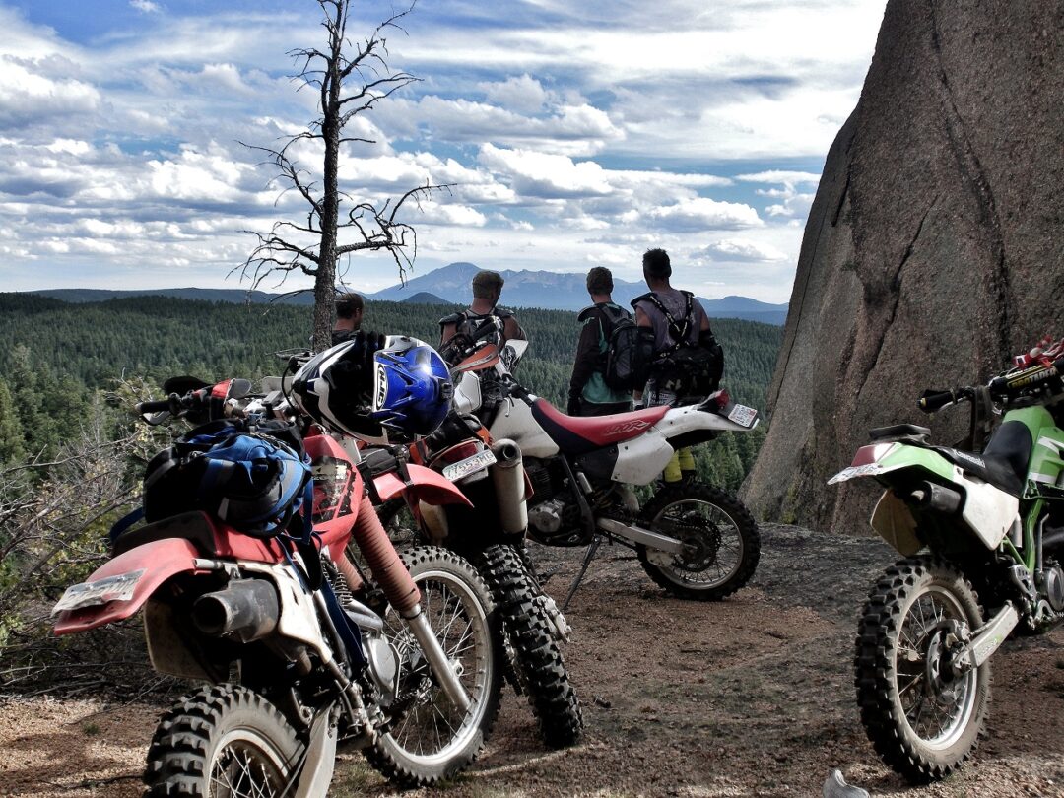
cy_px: 399
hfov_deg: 42.9
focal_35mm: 44
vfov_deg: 32.9
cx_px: 532
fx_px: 1352
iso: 64
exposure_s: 1/313
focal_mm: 7.7
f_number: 4
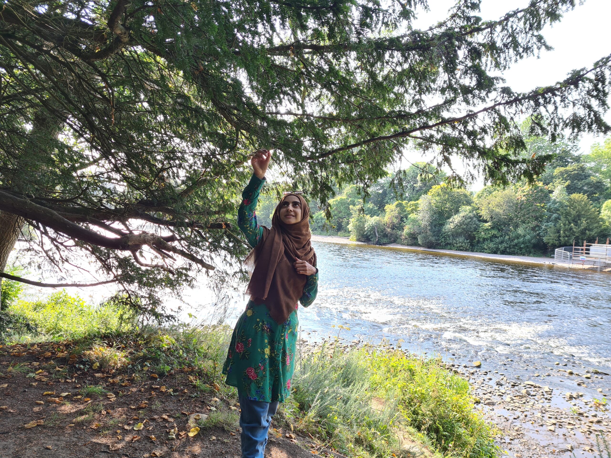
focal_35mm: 26
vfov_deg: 53.1
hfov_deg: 67.3
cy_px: 229
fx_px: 459
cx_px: 306
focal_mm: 5.4
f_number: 1.8
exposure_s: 1/195
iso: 50
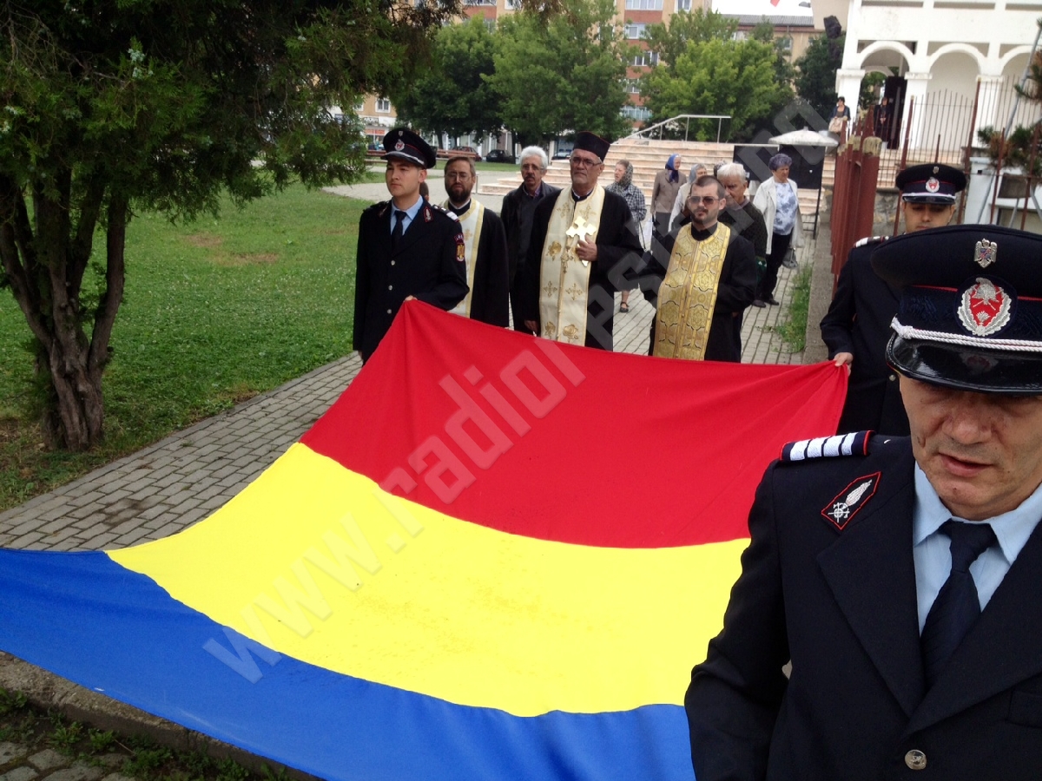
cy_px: 390
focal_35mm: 35
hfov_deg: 52.6
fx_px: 1054
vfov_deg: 40.7
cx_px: 521
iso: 50
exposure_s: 1/464
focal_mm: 4.28
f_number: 2.4
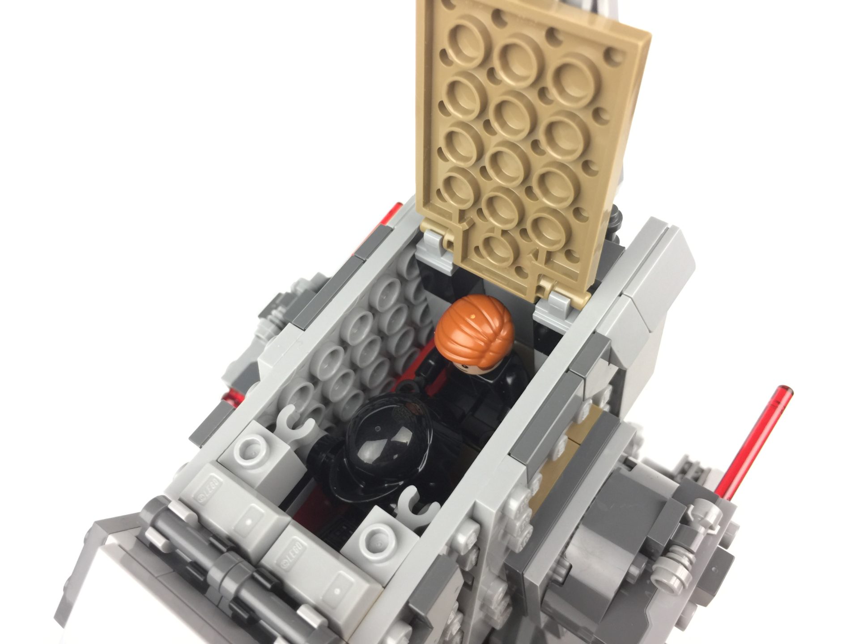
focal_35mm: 29
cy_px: 322
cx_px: 430
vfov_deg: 48.2
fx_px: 720
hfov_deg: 61.7
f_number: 2.2
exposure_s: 1/30
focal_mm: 4.15
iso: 50
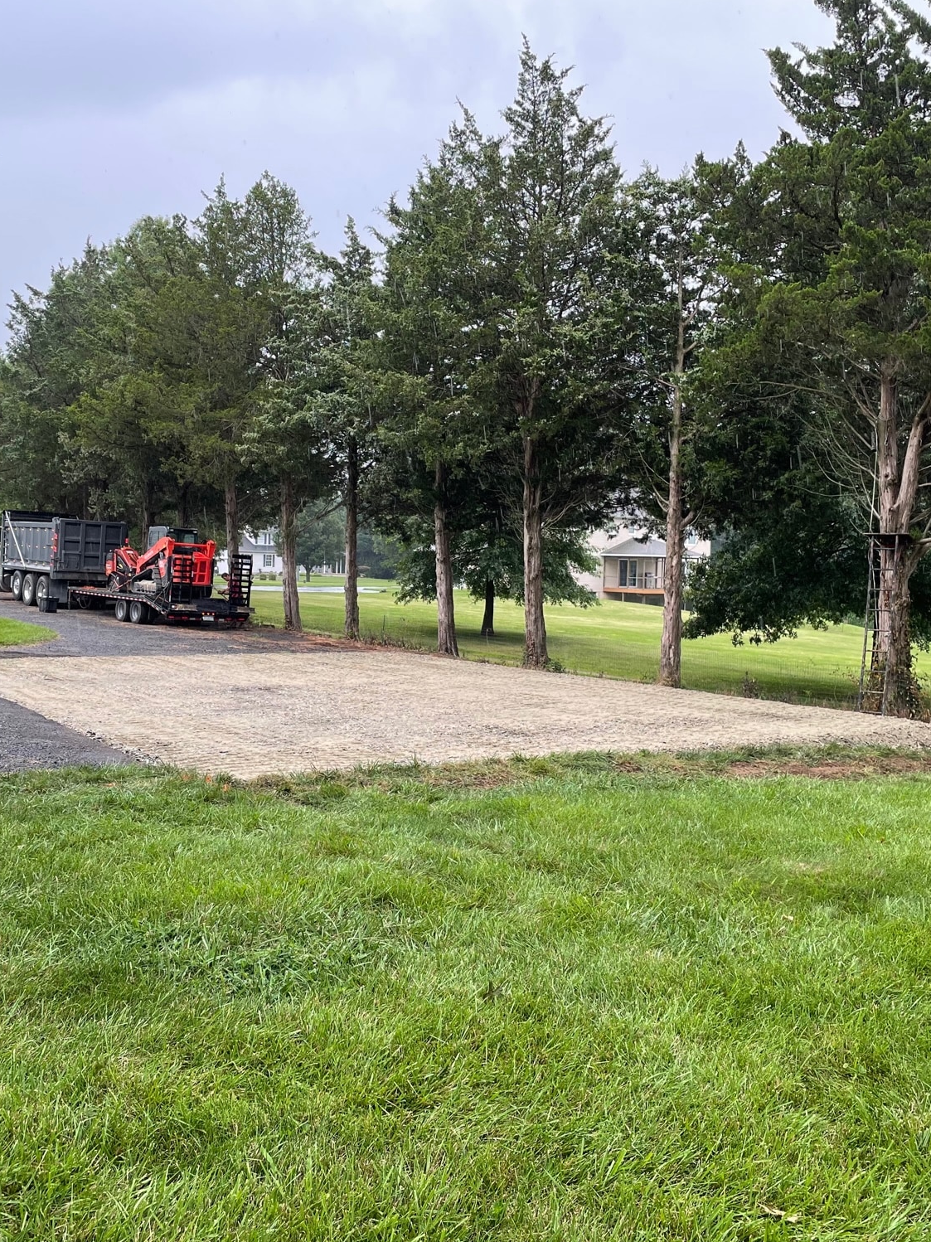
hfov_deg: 40.6
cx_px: 414
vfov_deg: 52.6
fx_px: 1255
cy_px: 619
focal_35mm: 35
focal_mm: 4.2
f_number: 1.6
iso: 32
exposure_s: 1/245
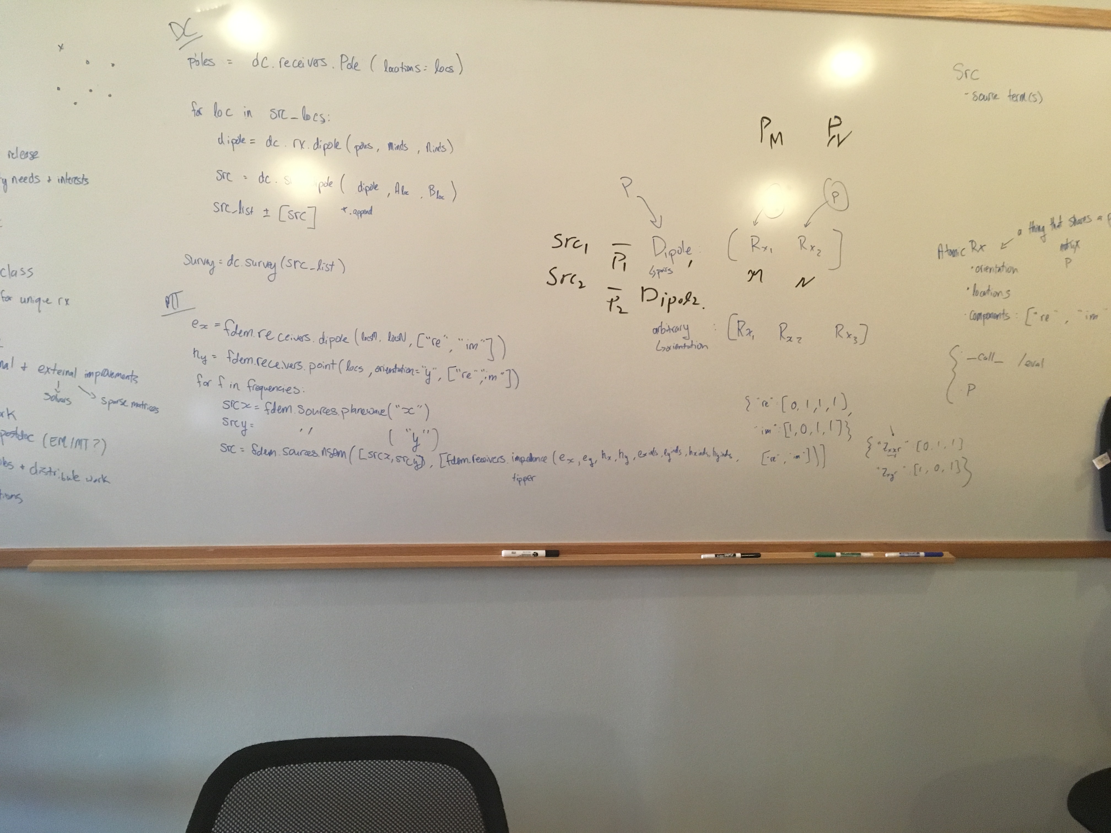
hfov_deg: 61.7
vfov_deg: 48.2
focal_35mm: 29
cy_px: 416
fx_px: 931
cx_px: 556
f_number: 2.2
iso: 200
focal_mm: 4.15
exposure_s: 1/30
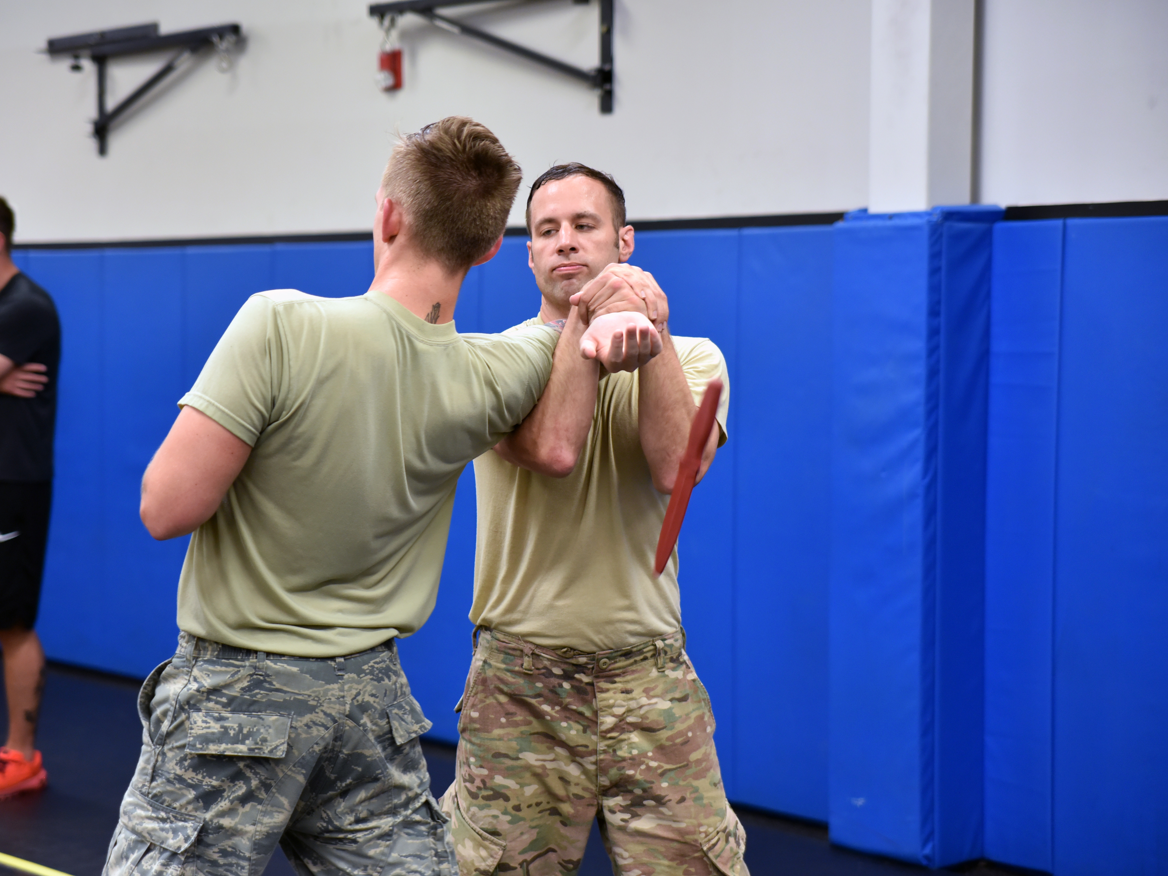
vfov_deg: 19.4
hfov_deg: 25.6
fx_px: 2564
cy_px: 437
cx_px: 515
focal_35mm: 76
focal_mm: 70
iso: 1600
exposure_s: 1/125
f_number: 2.8
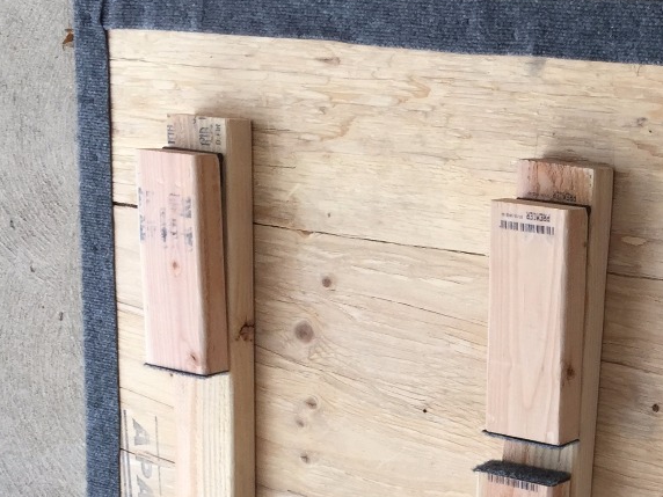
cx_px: 695
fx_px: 1398
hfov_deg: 25.1
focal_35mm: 73
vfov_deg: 19.8
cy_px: 446
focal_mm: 4.15
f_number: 2.2
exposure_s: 1/186
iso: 32
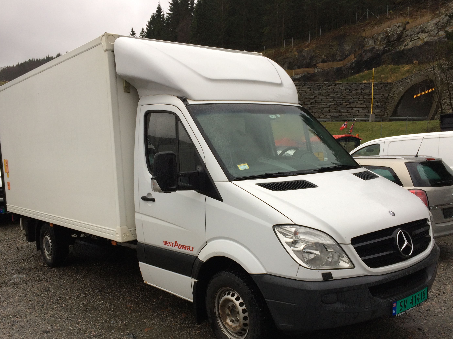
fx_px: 445
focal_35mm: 34
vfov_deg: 41.7
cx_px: 222
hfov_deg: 54.0
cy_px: 193
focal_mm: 4.15
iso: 50
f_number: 2.2
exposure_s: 1/100
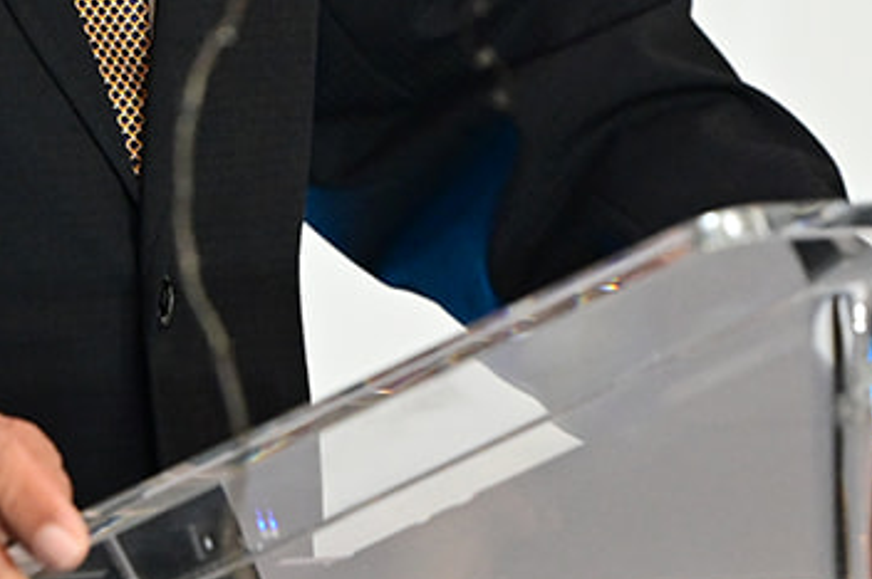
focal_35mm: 751
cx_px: 751
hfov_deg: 2.7
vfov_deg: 1.8
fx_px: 18174
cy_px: -424
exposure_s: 1/160
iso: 3200
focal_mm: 165
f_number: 4
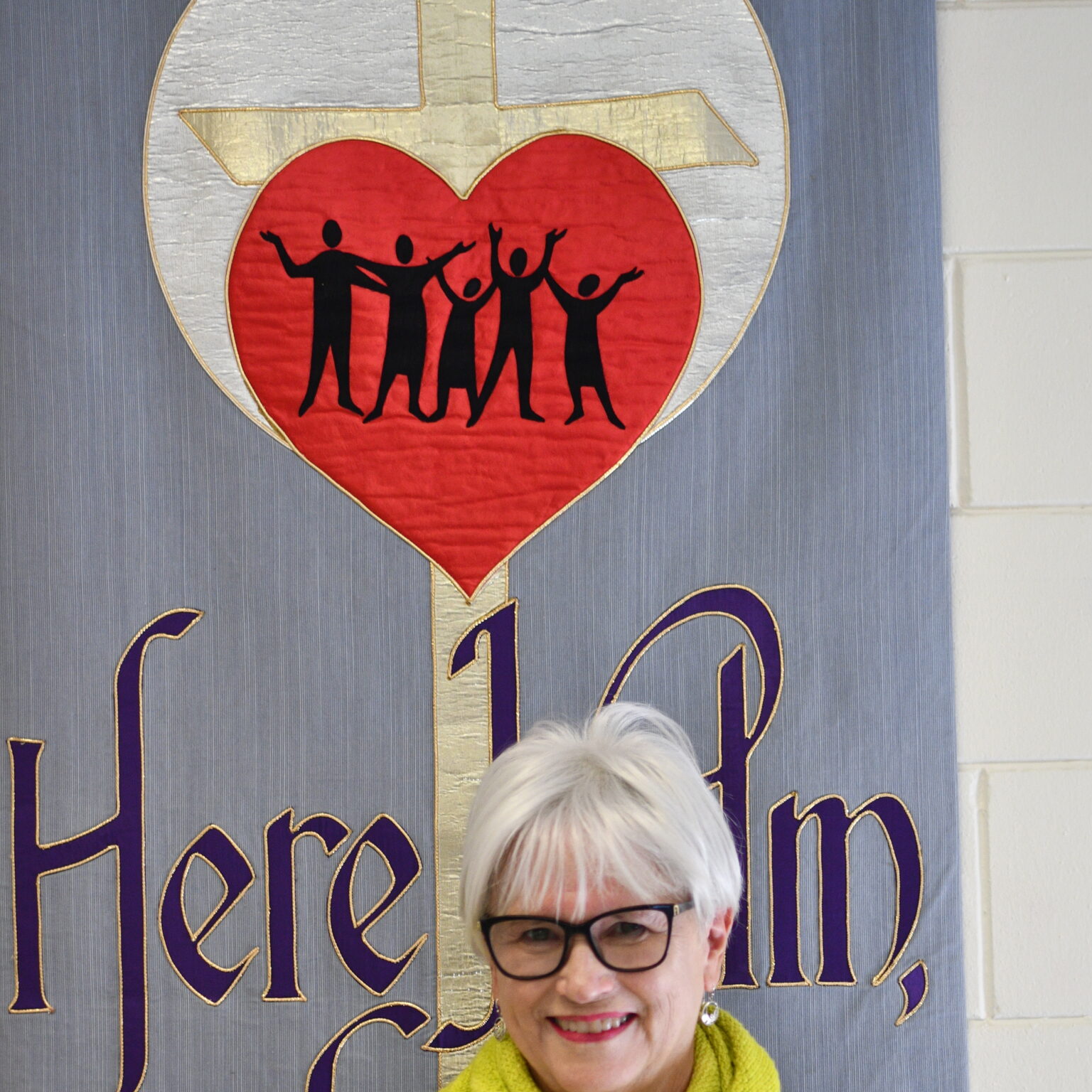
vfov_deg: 20.2
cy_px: 893
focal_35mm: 85
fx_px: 3034
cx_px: 549
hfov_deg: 20.4
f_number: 2.8
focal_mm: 40
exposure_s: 1/200
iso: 800
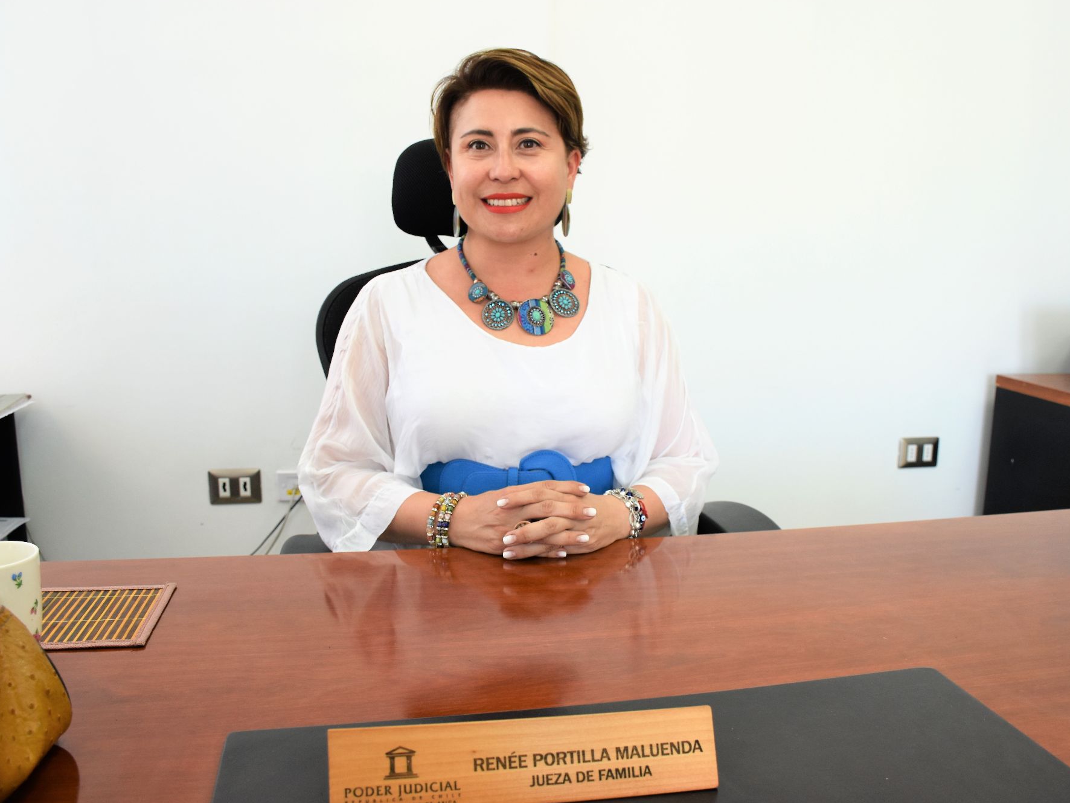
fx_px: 927
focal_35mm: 30
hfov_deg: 60.0
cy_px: 405
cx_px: 546
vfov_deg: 46.8
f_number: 5
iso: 400
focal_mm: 18
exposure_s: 1/100
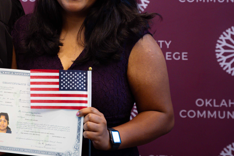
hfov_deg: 12.6
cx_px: 0
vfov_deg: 8.5
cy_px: -2
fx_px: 1047
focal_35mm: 161
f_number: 2.8
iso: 3200
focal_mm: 70
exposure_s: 1/50
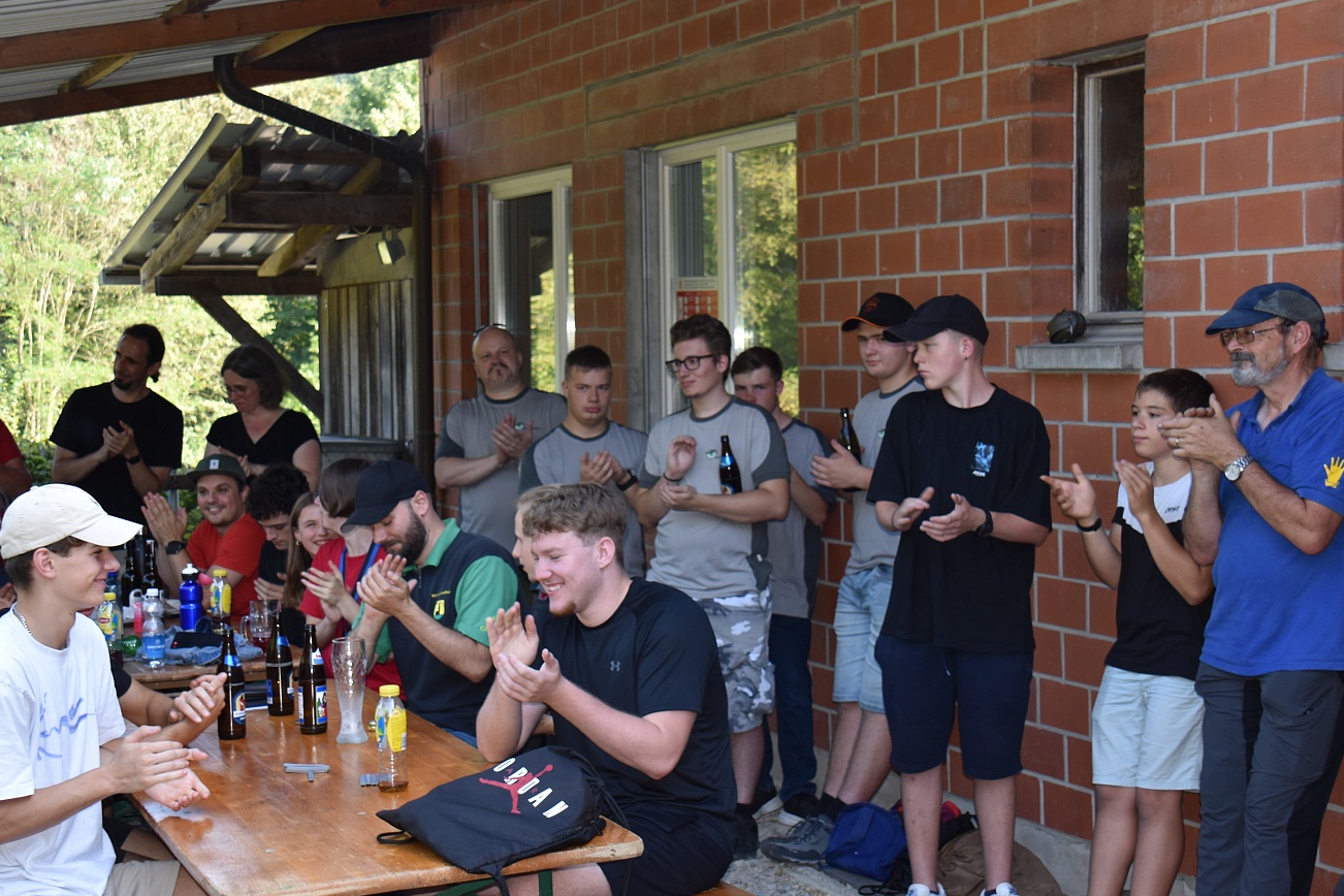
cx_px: 631
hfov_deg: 33.9
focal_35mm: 59
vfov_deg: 23.0
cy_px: 430
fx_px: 2202
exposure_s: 1/125
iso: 220
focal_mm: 32
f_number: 5.6
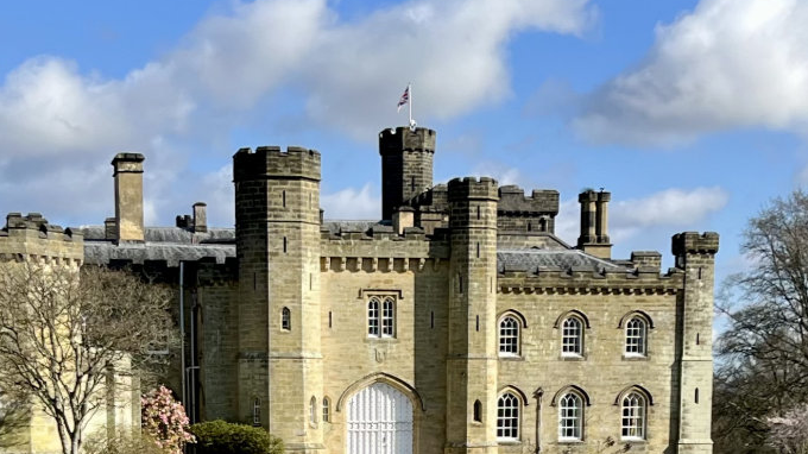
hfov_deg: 41.3
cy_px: 346
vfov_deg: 23.7
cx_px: 387
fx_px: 1071
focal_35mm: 50
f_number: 1.6
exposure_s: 1/2967
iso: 50
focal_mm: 5.1
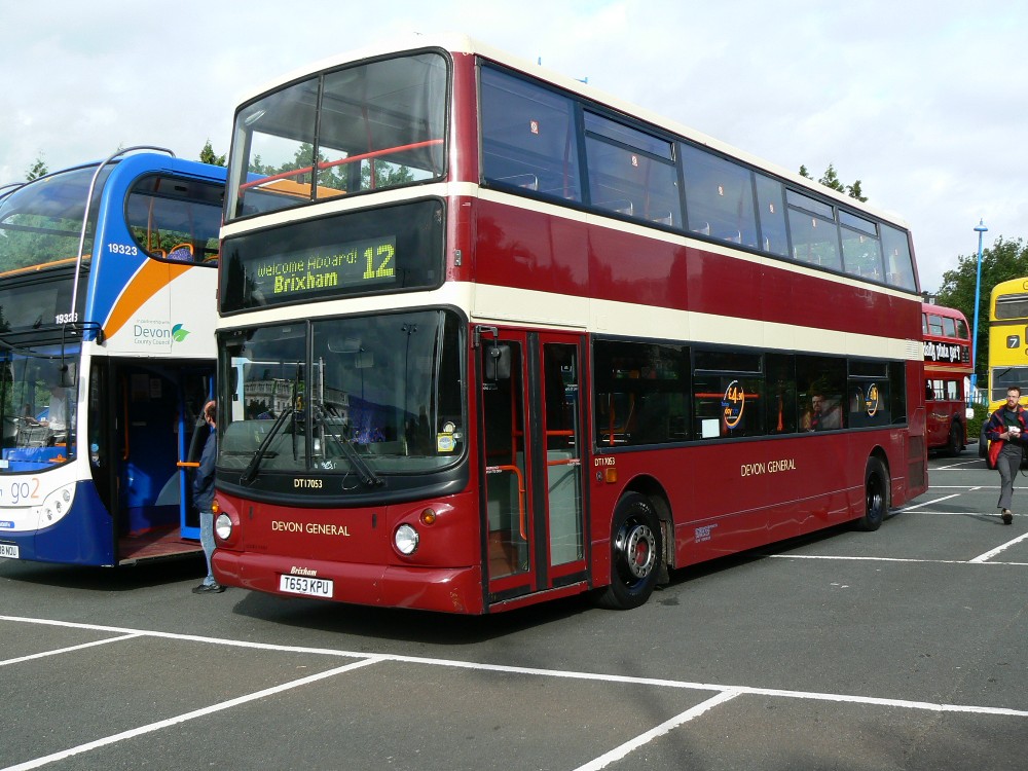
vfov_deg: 39.7
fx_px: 1069
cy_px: 386
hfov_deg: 51.4
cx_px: 514
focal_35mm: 36
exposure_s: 1/320
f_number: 5.6
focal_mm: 6
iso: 80
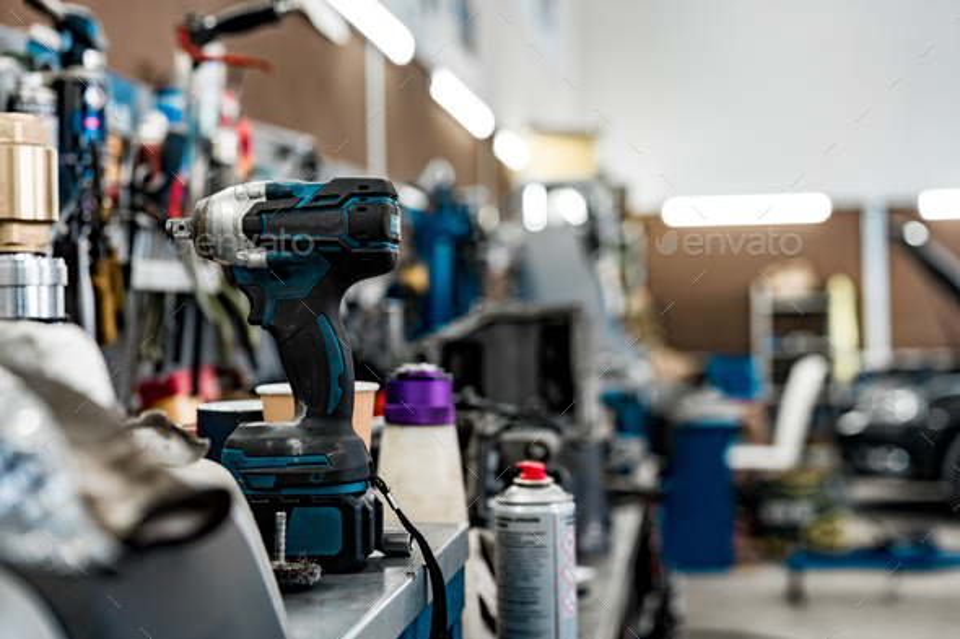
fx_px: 1466
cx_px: 480
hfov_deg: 36.3
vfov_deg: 24.6
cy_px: 320
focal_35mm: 55
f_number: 3.2
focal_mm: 55
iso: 400
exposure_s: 1/100
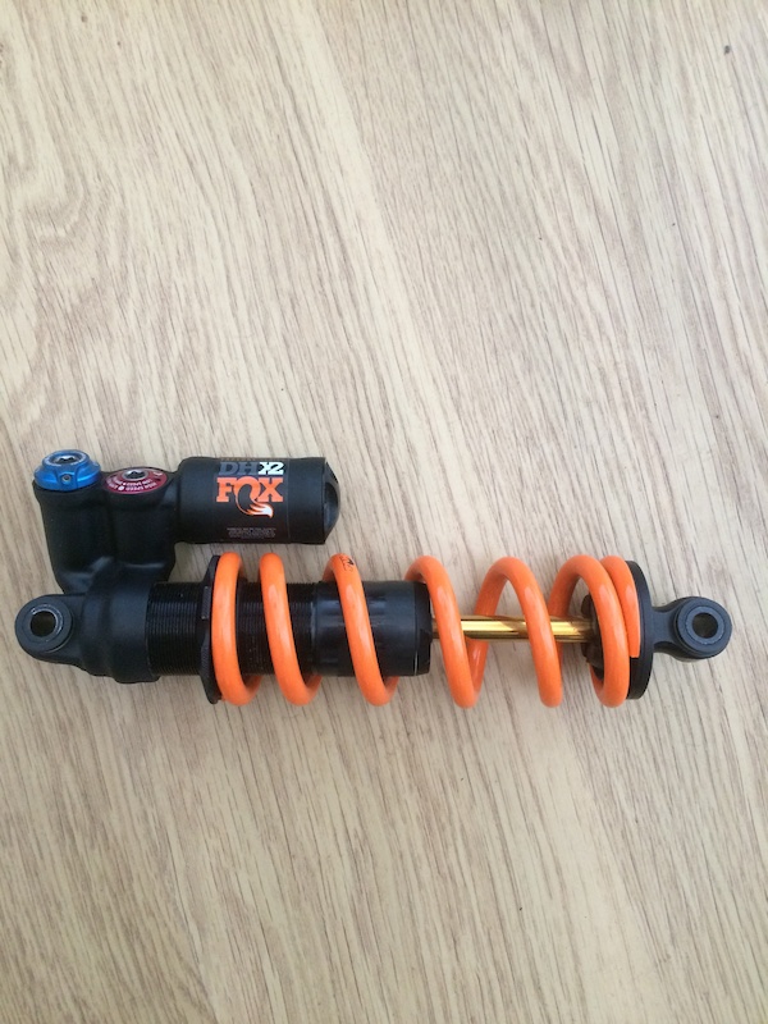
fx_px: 858
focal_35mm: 29
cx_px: 384
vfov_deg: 61.7
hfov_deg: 48.2
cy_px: 512
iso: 250
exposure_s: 1/33
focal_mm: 4.15
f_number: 2.2
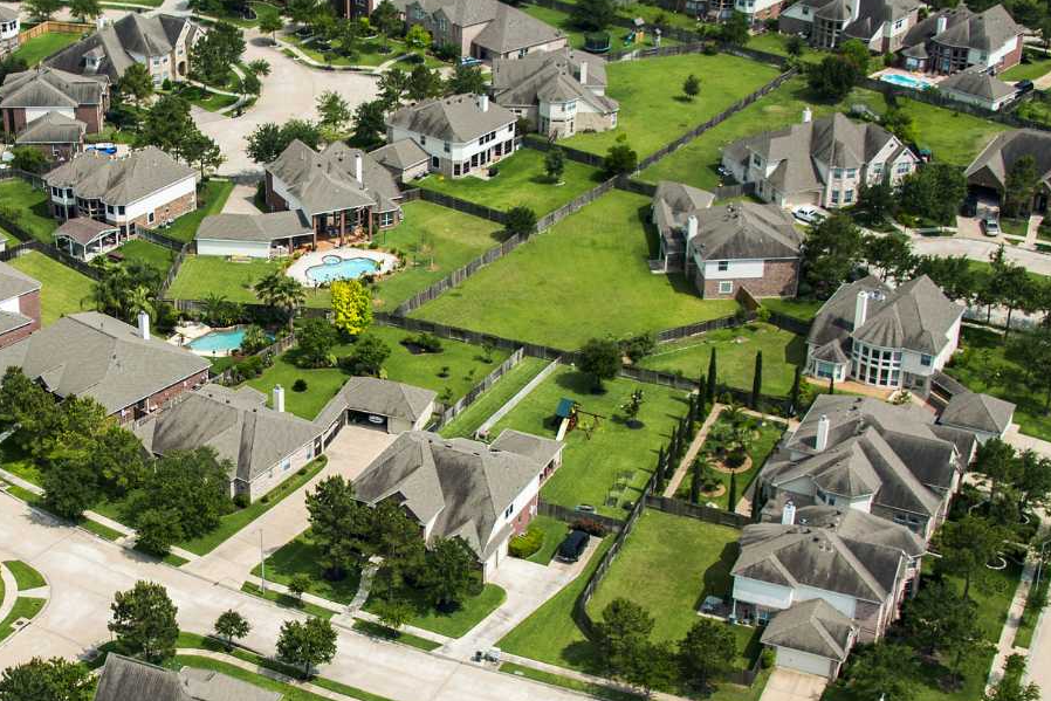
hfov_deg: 27.2
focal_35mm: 73
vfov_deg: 18.7
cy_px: 425
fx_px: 2131
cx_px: 219
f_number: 5.6
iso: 500
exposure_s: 1/3200
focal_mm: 32
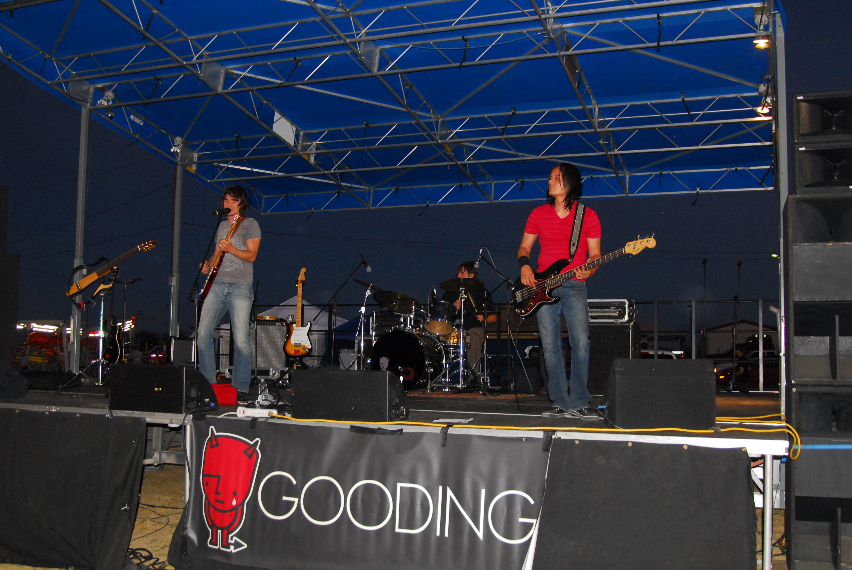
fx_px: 853
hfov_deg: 53.1
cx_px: 426
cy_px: 285
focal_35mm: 36
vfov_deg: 37.0
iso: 800
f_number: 4.5
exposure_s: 1/60
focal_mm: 24
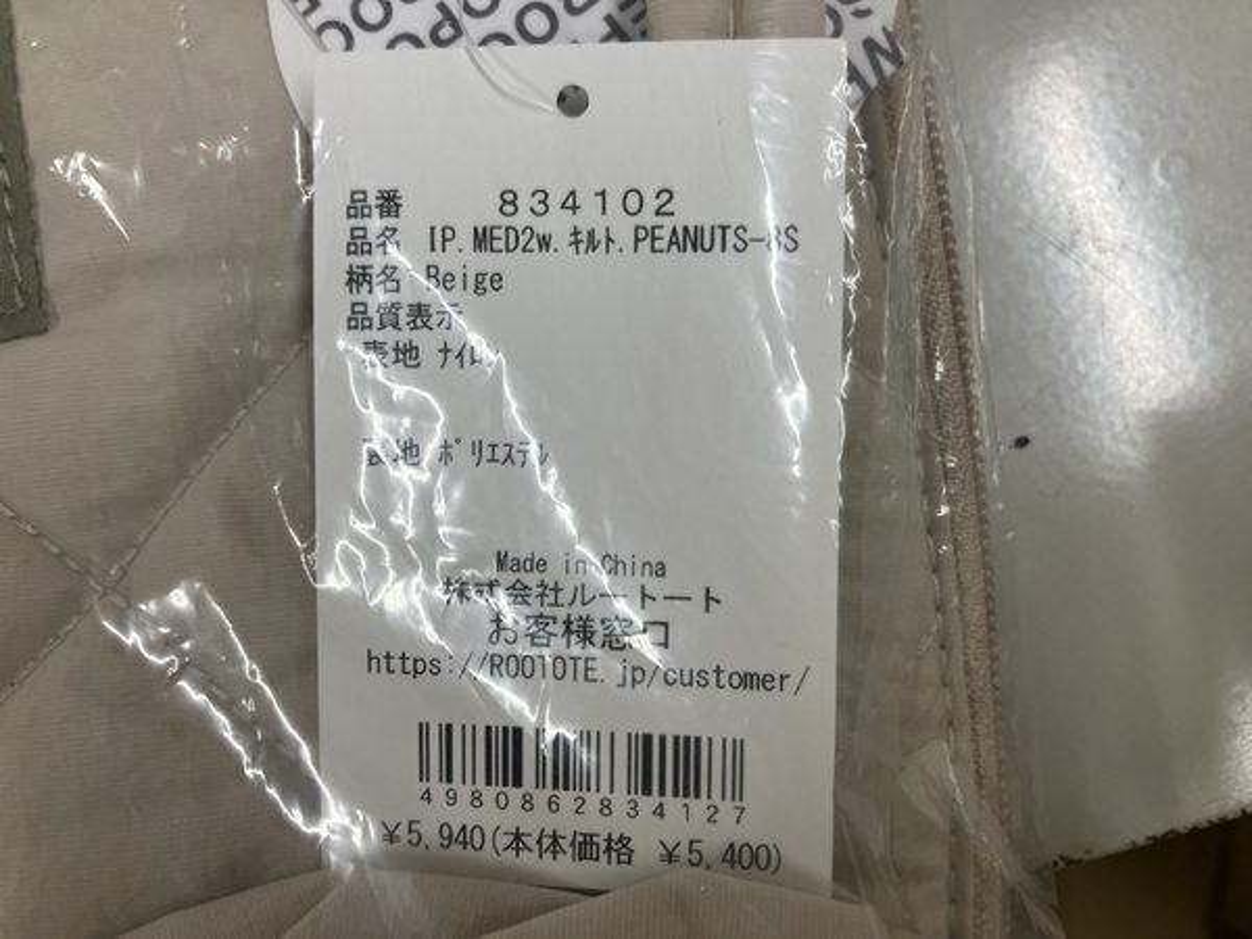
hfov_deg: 63.4
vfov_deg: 49.7
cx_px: 626
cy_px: 470
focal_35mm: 28
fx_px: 1013
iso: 50
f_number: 1.8
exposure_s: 1/120
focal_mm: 3.99
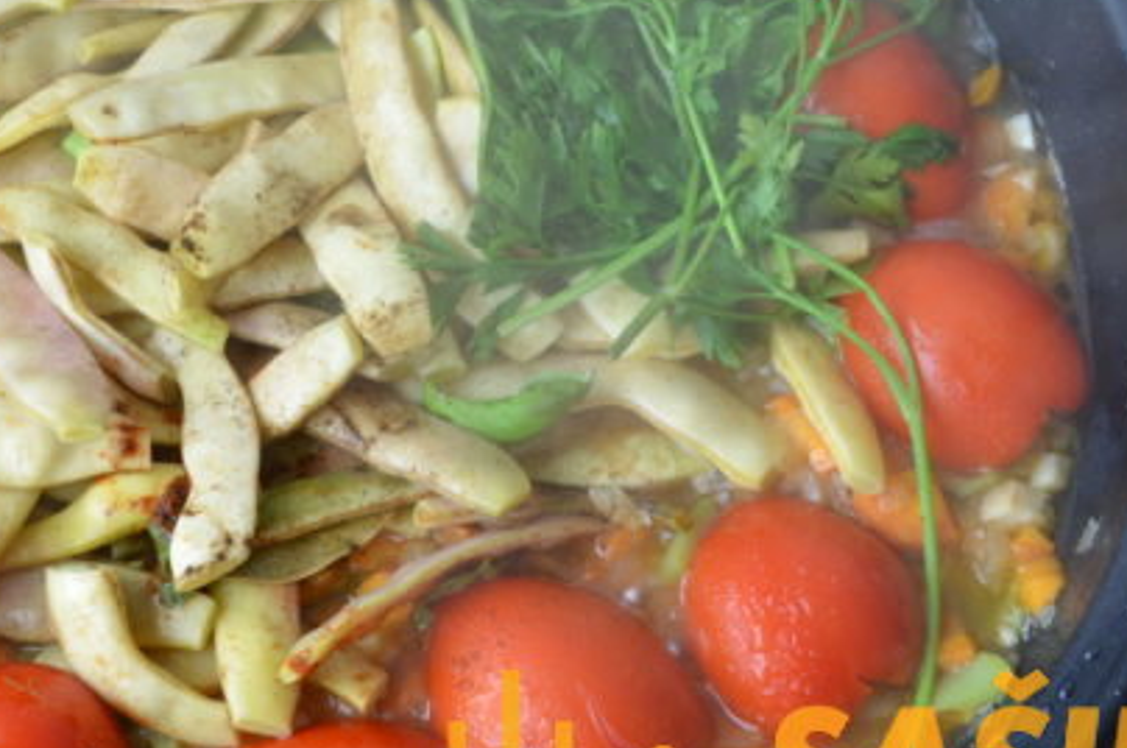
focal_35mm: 97
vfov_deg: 14.1
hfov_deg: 21.0
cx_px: 363
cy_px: 334
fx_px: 3032
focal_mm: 34
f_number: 5.6
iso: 250
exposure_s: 1/60
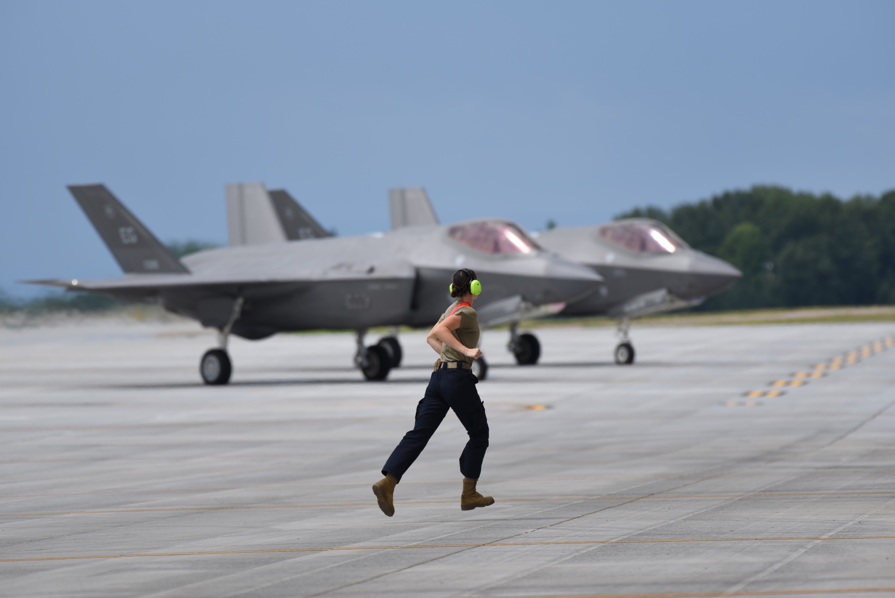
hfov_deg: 5.4
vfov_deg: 3.6
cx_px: 448
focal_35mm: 380
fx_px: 9450
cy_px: 299
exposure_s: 1/800
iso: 100
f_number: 5.6
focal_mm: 380
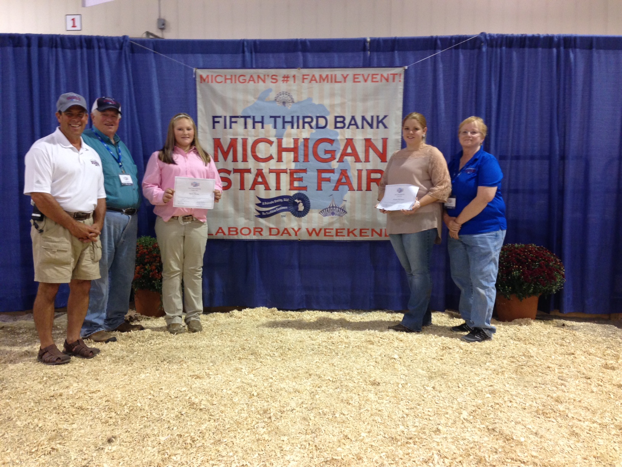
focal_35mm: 33
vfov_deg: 42.9
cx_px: 311
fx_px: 593
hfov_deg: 55.4
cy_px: 234
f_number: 2.4
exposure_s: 1/20
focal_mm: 4.12
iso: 125
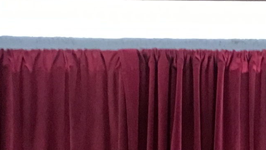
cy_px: 301
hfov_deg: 10.6
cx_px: 377
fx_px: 1390
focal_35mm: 197
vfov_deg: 6.0
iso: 200
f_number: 2.2
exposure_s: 1/15
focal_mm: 4.15
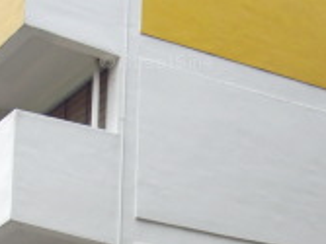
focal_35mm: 122
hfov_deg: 16.1
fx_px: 1148
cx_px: 246
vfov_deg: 12.0
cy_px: 260
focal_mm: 6.2
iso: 80
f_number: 5.6
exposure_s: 1/200
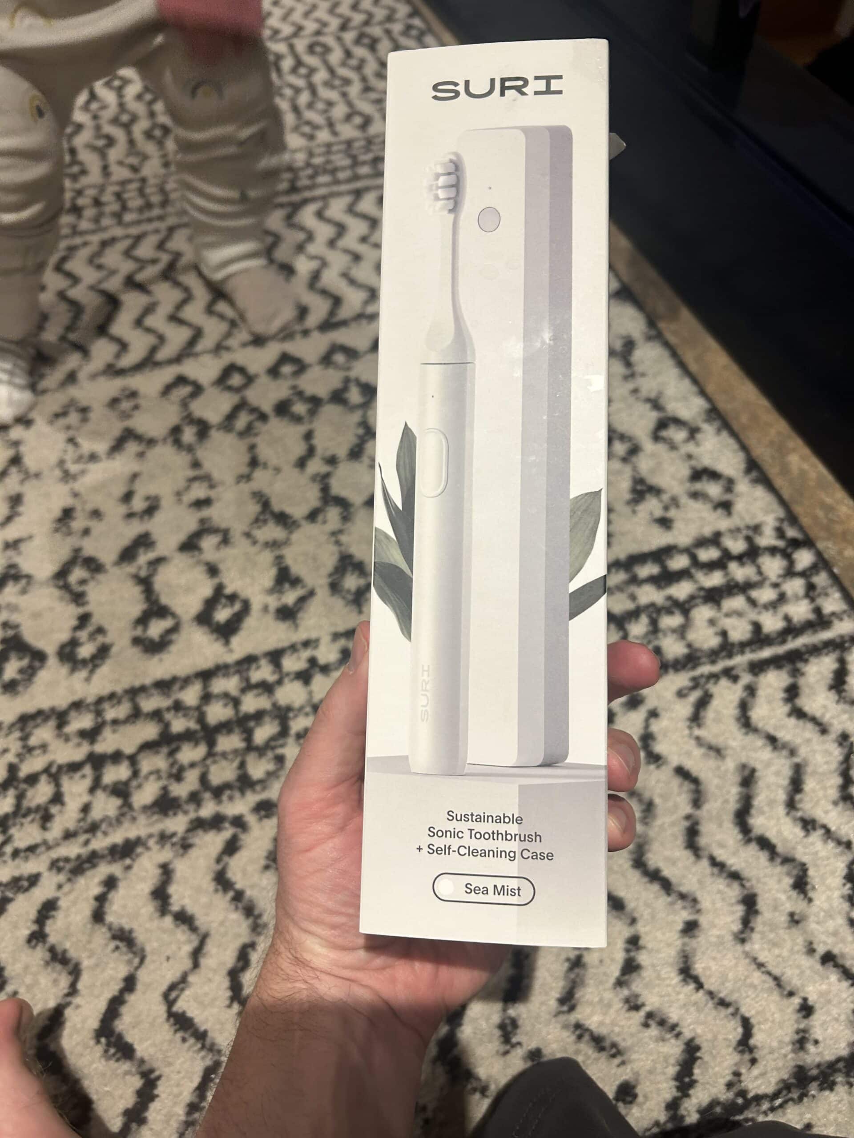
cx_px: 427
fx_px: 855
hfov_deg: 53.1
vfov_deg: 67.3
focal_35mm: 26
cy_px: 569
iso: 125
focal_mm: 5.7
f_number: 1.5
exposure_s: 1/60
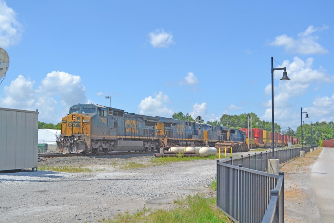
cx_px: 167
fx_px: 445
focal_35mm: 48
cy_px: 112
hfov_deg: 41.1
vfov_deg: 28.1
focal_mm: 32
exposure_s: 1/1600
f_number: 6.3
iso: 400
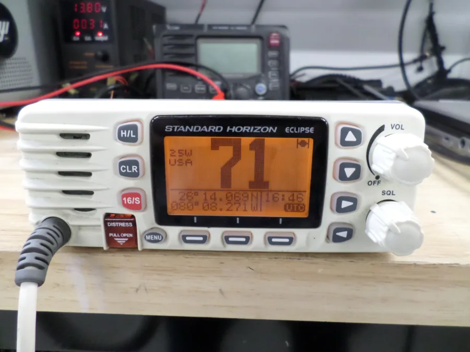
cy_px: 176
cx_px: 235
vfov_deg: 54.9
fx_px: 339
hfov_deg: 69.4
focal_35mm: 25
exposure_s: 1/30
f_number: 2.5
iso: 320
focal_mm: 4.5
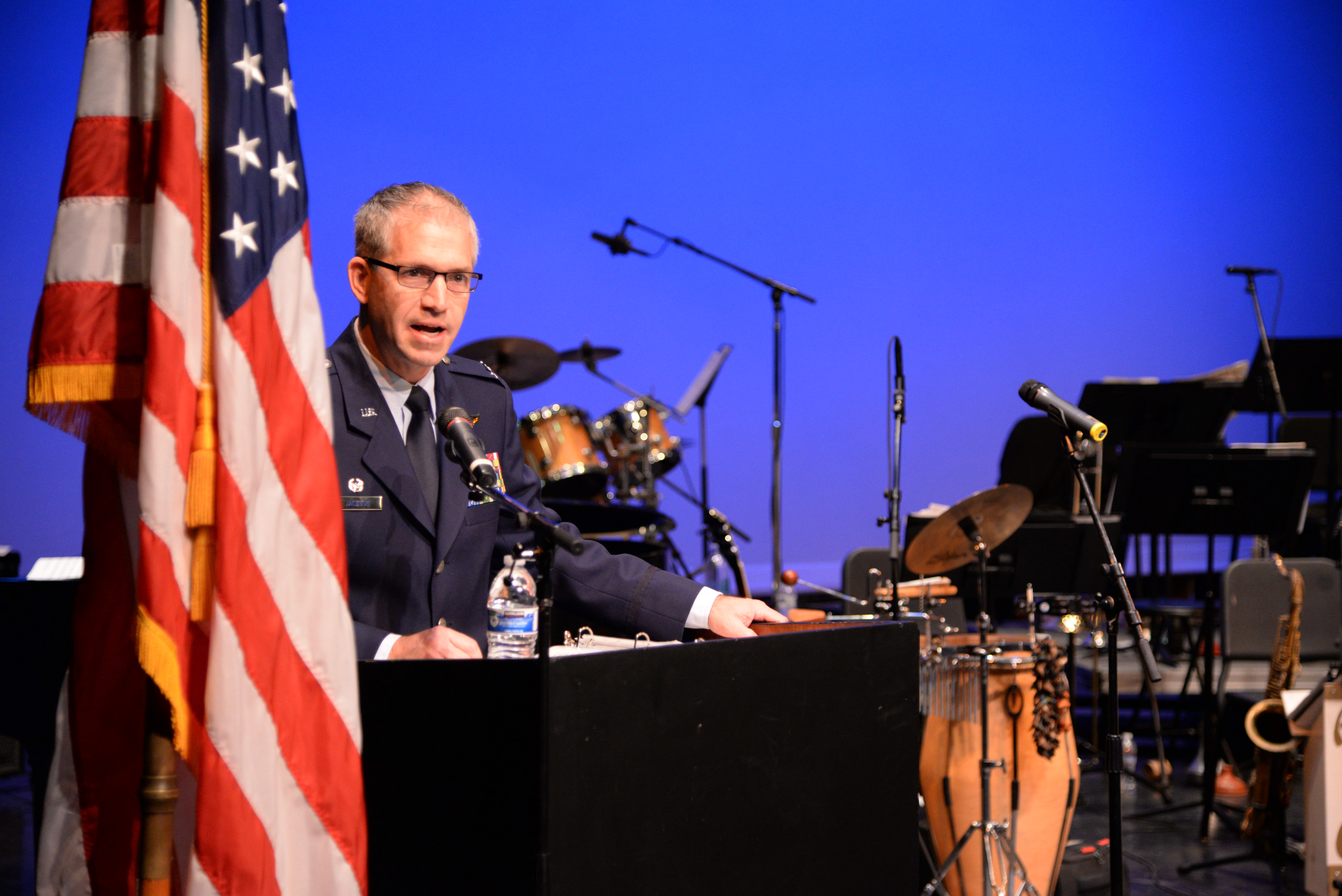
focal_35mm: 85
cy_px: 448
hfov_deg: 23.9
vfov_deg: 16.1
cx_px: 671
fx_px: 3170
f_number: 4
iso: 3200
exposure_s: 1/125
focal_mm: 85
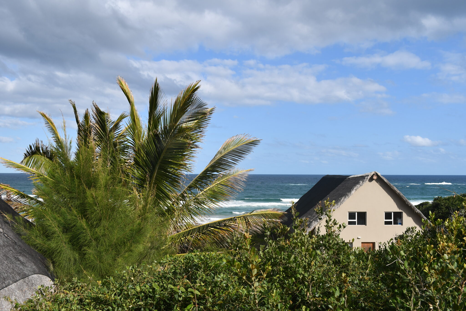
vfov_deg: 26.0
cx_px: 233
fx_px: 673
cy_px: 156
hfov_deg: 38.2
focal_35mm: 52
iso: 100
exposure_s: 1/400
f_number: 10
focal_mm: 35
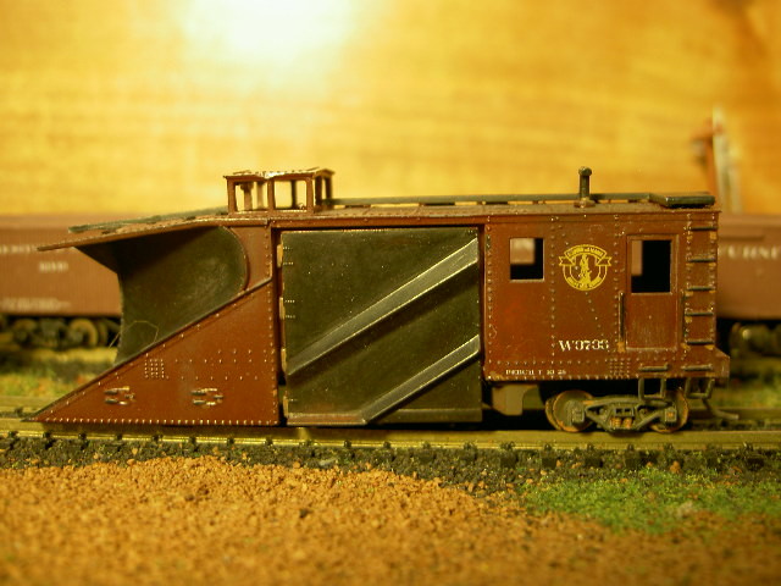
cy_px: 293
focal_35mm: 39
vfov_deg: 36.8
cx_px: 390
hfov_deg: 47.9
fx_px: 880
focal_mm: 8
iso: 50
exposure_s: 1/8
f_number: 2.8
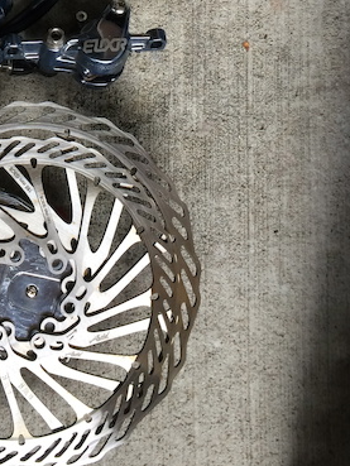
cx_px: 21
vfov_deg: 27.9
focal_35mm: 65
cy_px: -10
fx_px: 876
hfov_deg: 22.0
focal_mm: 4.12
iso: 40
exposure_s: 1/40
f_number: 2.2
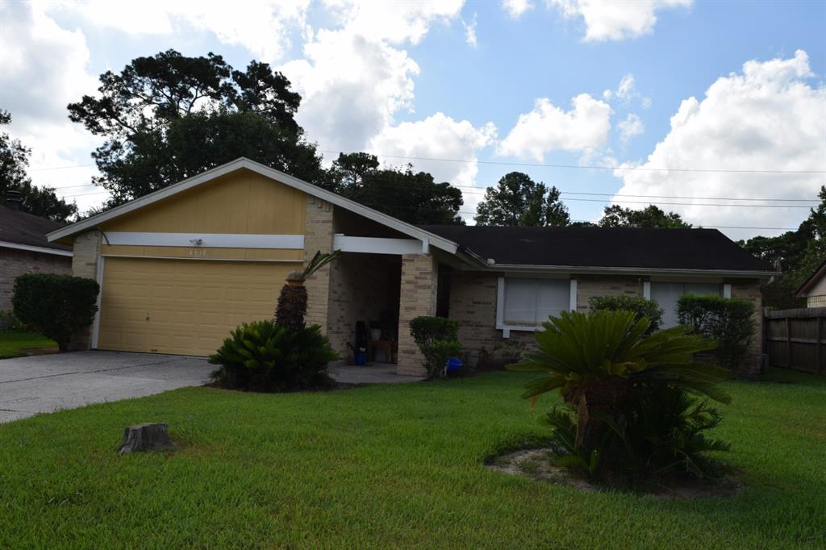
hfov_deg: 67.4
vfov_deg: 47.9
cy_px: 275
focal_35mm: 27
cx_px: 413
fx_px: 619
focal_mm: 18
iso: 100
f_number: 10
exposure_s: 1/200
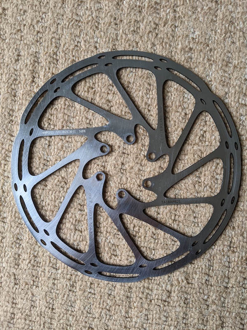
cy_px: 165
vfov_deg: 65.3
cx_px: 124
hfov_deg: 51.4
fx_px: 257
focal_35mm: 27
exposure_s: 1/77
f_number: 1.8
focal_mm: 4.44
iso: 60
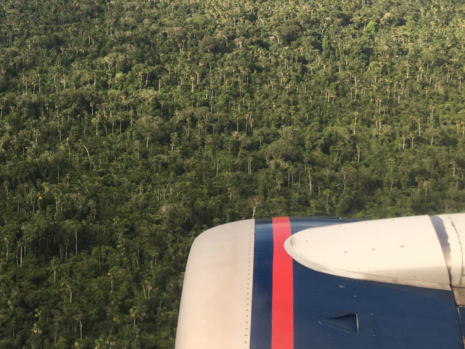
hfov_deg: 28.1
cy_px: -23
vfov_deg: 21.3
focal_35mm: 66
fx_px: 887
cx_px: 31
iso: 25
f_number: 2.2
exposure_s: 1/425
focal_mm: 4.15
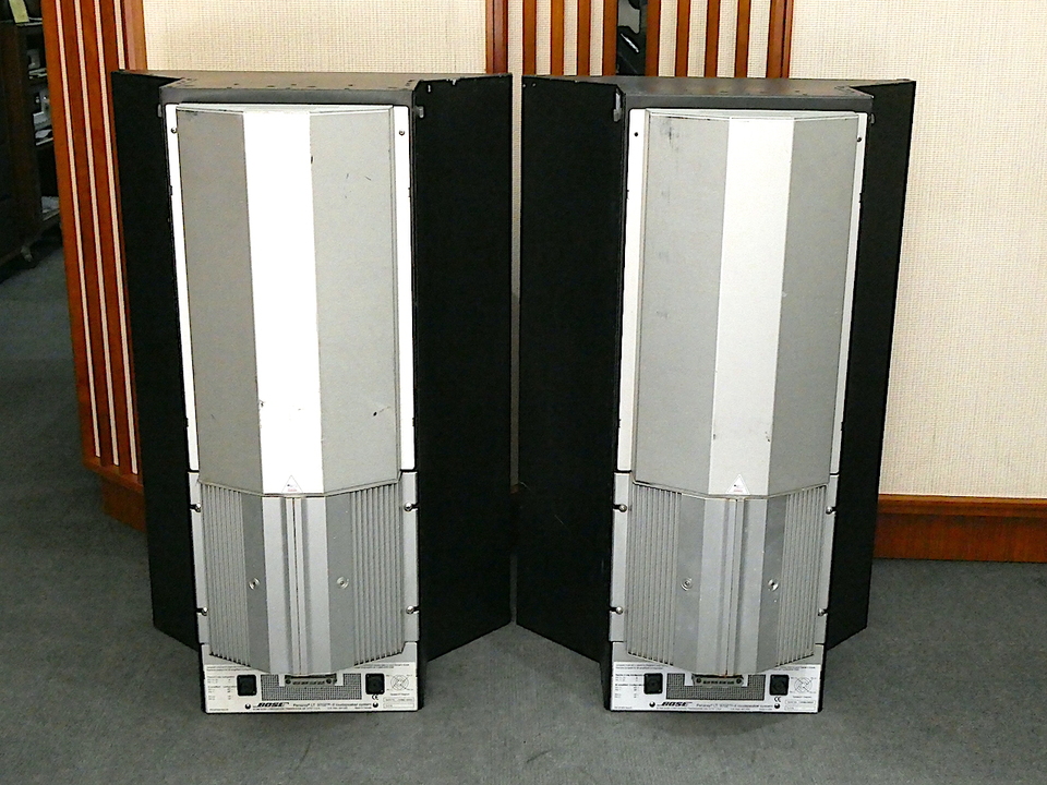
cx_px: 524
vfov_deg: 32.9
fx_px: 1331
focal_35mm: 44
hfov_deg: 42.9
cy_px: 392
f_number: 6.3
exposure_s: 1/60
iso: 1600
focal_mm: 7.8
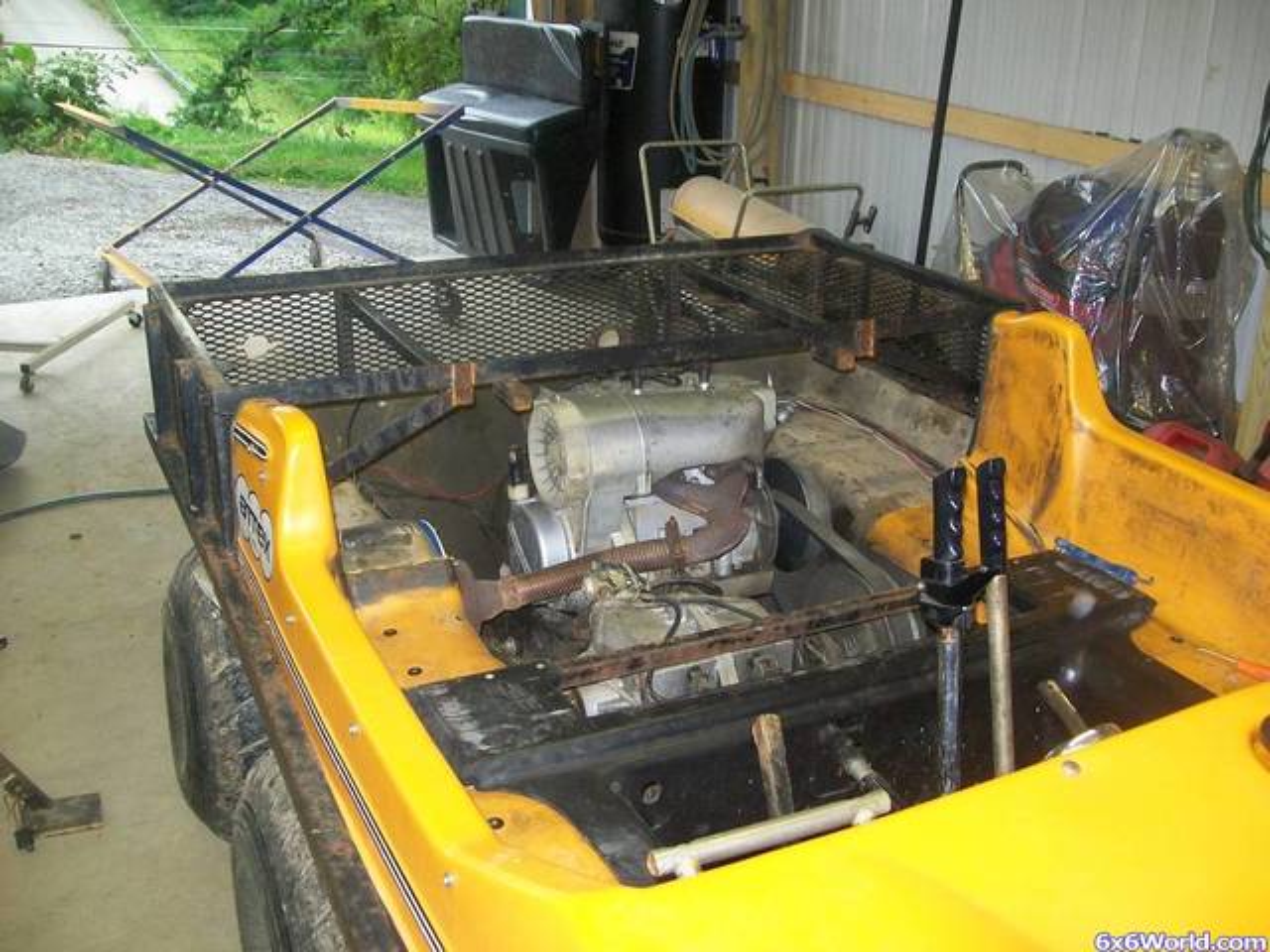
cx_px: 635
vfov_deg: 39.7
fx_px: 1321
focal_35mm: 36
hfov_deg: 51.4
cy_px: 476
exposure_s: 1/60
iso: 160
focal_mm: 6
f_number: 2.7
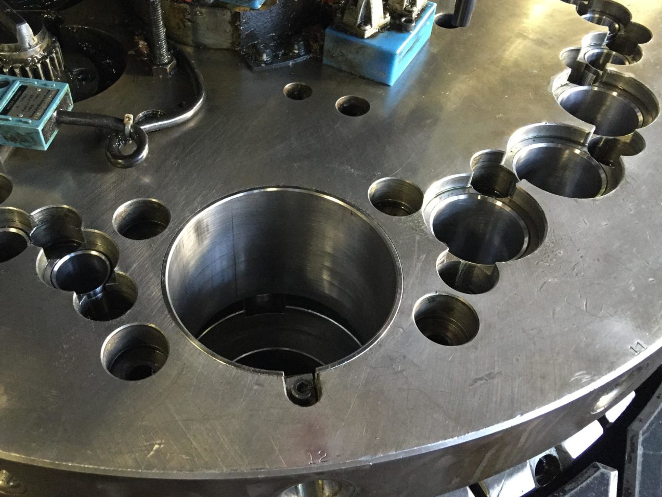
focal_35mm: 35
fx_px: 669
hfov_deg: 52.3
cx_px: 270
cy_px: 225
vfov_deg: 40.7
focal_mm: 4.15
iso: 400
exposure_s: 1/17
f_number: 2.2
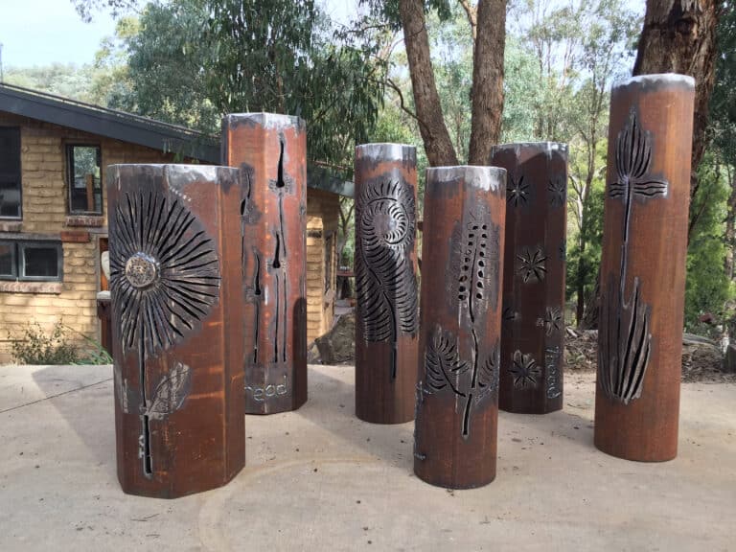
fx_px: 617
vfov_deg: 48.2
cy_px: 276
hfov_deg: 61.7
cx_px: 368
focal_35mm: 29
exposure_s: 1/255
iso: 32
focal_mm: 4.15
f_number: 2.2
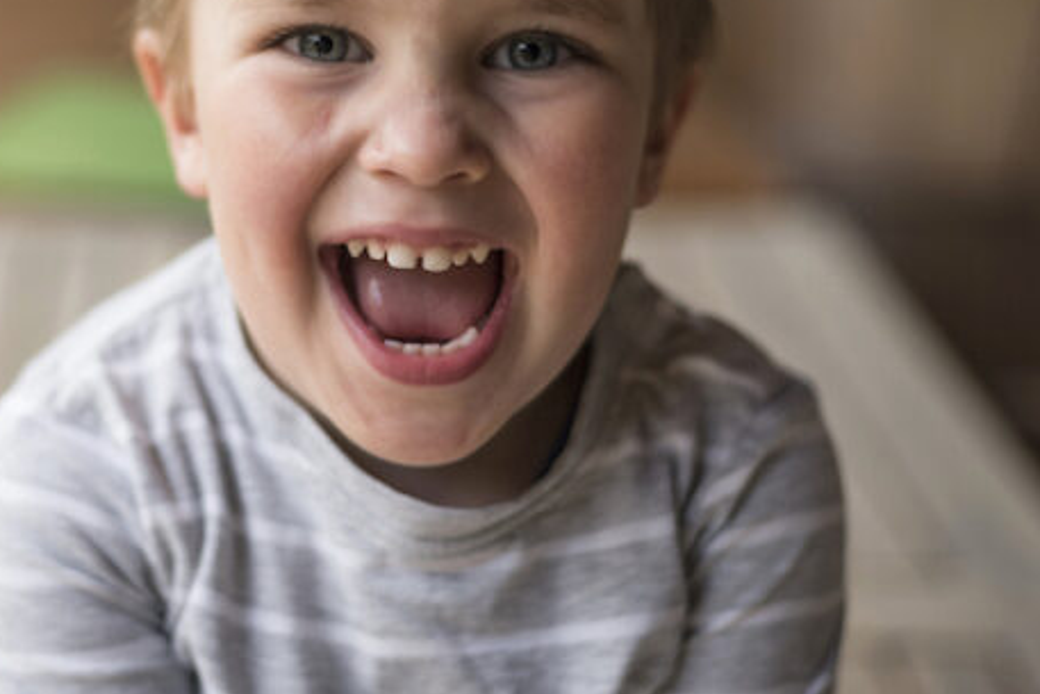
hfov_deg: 24.0
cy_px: 131
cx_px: 275
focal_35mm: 84
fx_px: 2427
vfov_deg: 16.1
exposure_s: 1/200
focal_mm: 50
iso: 500
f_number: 2.2
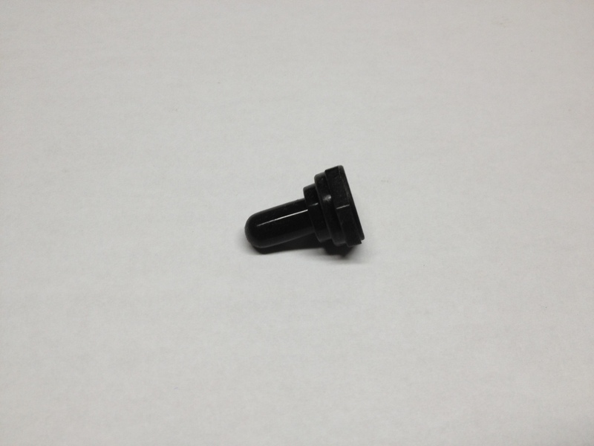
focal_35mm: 35
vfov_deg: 40.7
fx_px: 601
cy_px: 223
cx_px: 297
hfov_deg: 52.6
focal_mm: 4.28
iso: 64
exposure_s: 1/30
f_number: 2.4
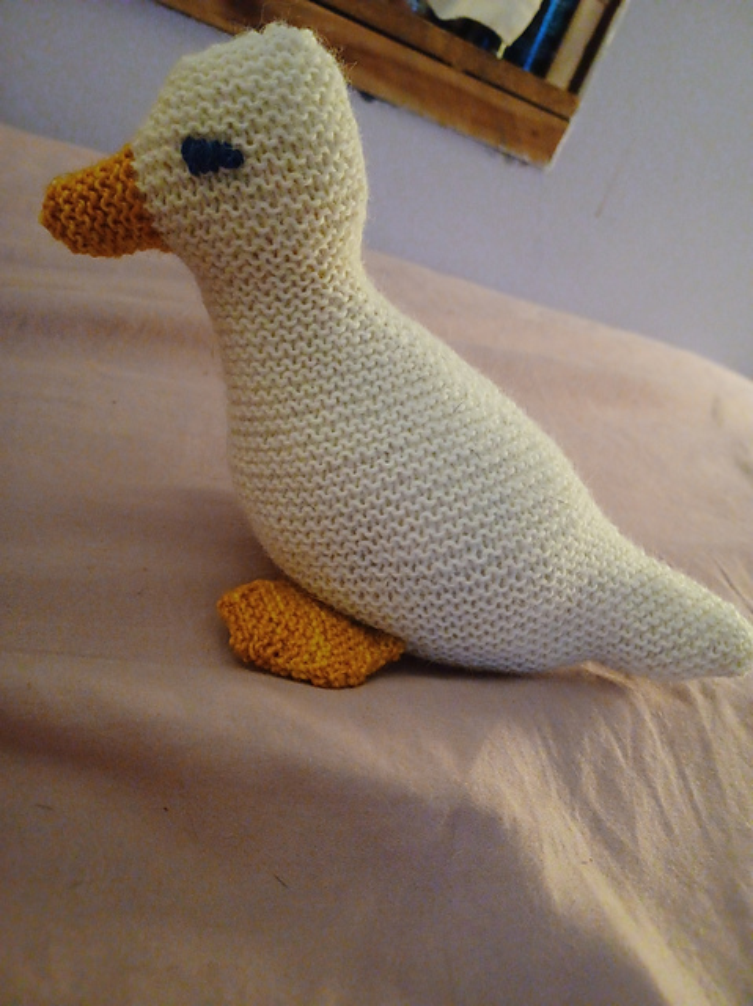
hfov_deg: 54.8
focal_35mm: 25
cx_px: 376
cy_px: 503
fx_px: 726
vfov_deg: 69.4
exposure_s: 1/15
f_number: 1.8
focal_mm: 4.6
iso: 2000
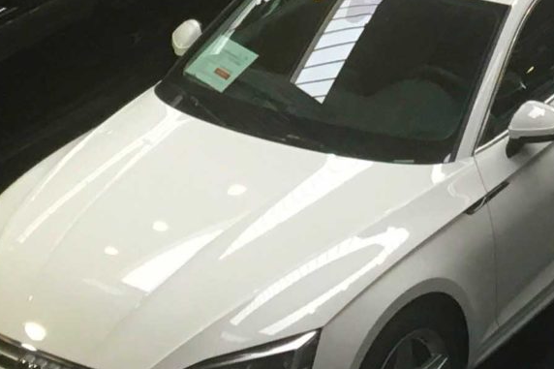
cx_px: 483
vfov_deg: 9.5
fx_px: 2077
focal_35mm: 135
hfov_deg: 15.1
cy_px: -382
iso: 80
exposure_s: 1/33
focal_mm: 4.15
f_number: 2.2
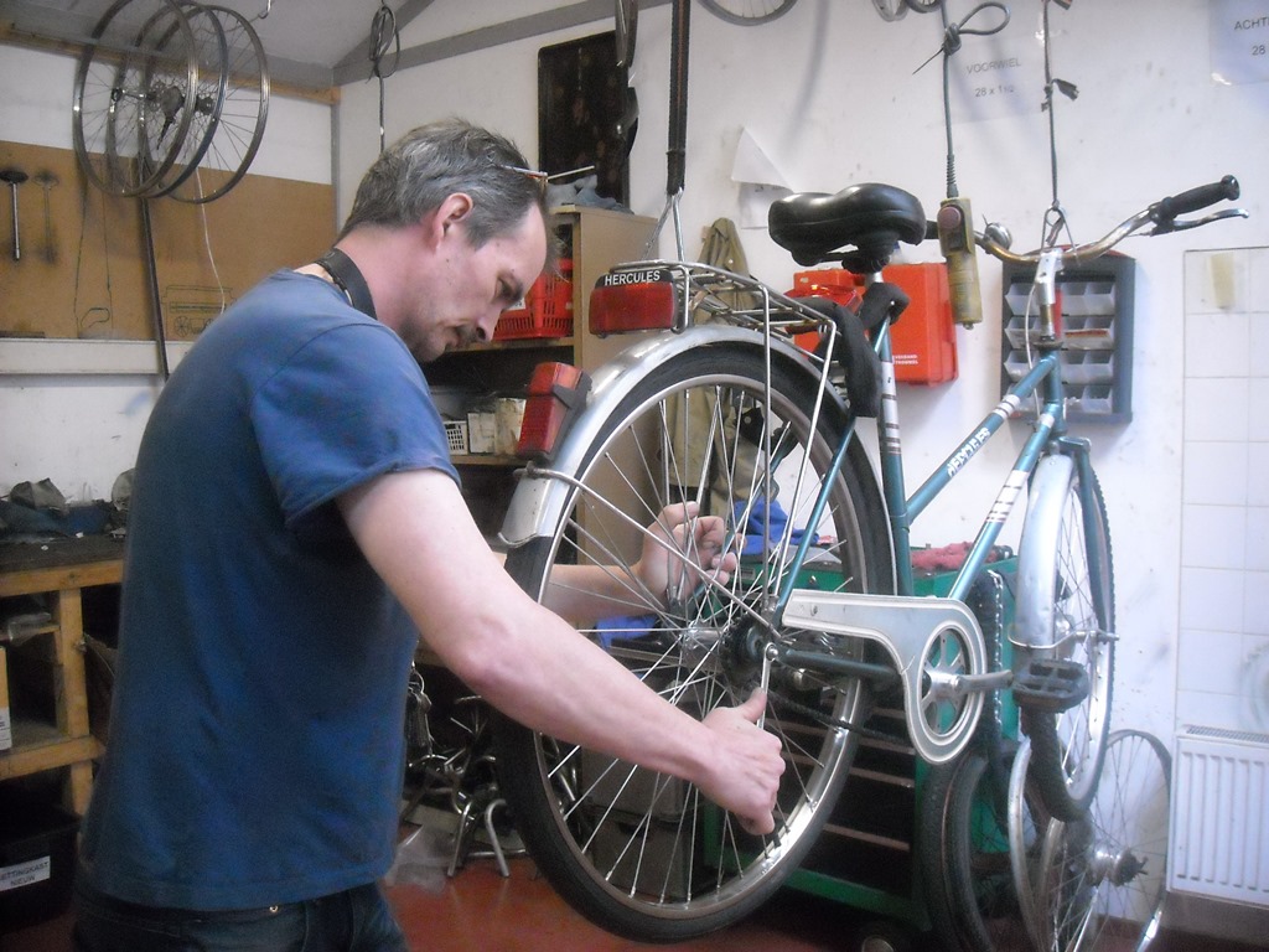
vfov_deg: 40.7
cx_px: 634
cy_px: 476
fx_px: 1283
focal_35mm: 35
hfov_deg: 52.6
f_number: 2.8
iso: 800
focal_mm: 5.7
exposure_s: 1/71
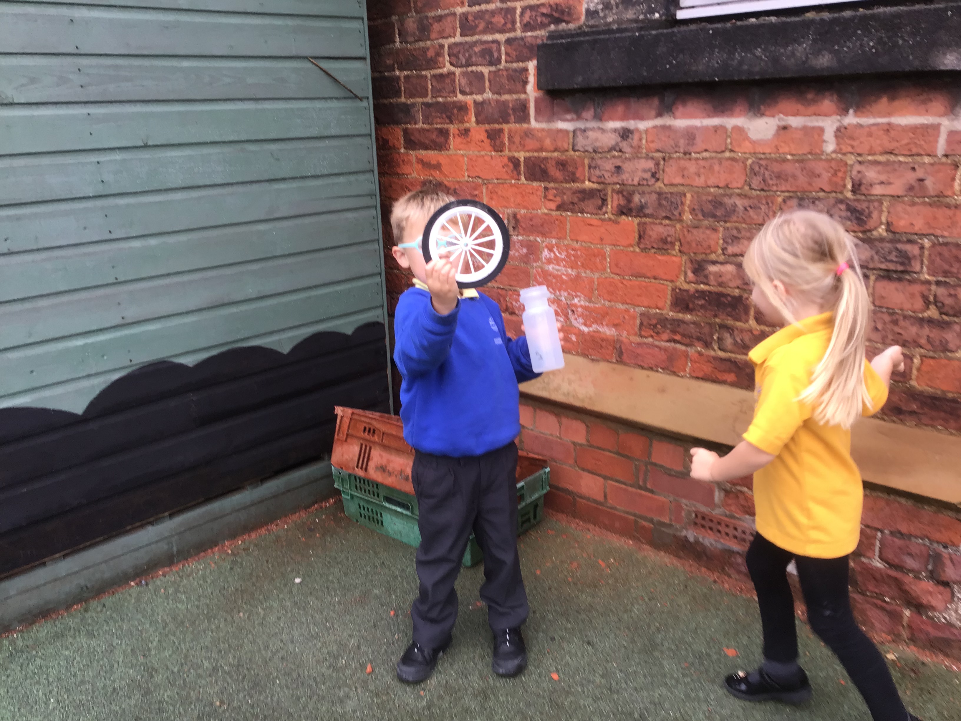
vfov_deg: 45.4
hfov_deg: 58.4
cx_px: 480
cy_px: 360
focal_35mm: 31
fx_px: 861
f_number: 2.4
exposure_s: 1/119
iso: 25
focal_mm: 3.3
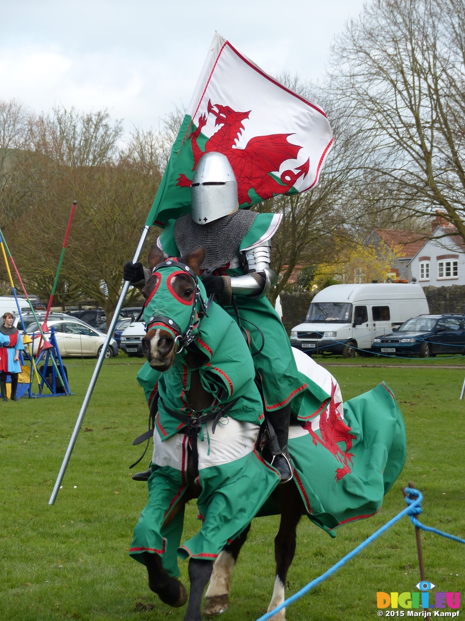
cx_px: 232
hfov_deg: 12.0
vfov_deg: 15.9
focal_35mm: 124
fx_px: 2221
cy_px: 310
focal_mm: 22.2
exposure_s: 1/800
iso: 100
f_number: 2.8
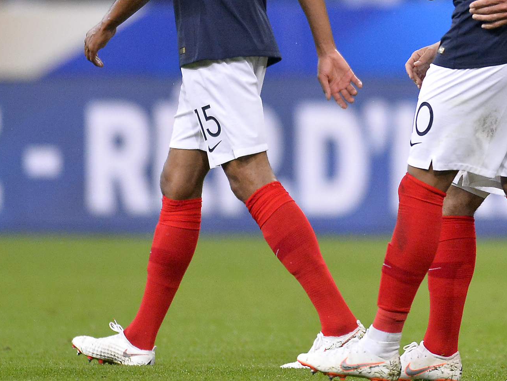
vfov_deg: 1.7
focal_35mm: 890
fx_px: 13035
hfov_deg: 2.2
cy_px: 40
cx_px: 564
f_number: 3.2
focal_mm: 400
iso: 3200
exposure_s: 1/2000
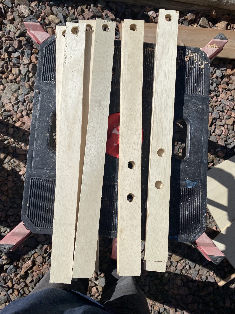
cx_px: 118
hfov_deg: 53.1
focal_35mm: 26
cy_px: 157
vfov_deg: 67.3
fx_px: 235
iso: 32
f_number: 1.8
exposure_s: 1/7692
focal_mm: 4.25
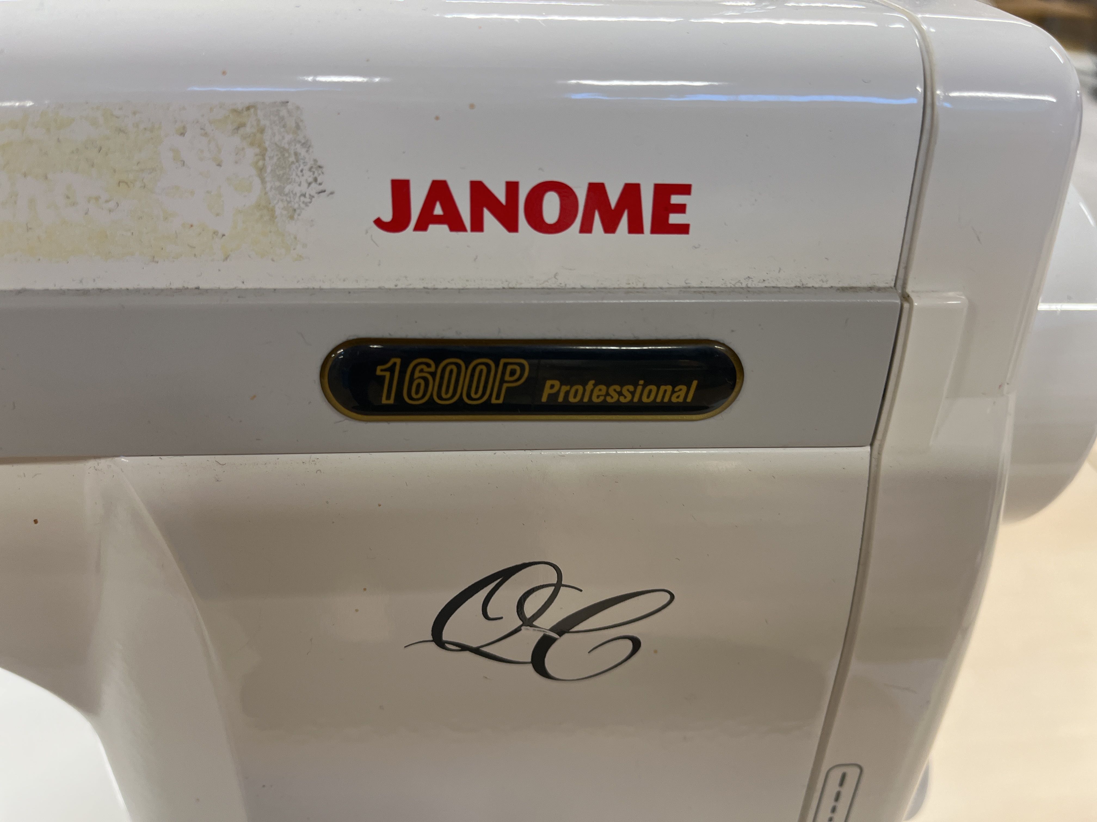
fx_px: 824
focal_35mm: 26
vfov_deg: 53.1
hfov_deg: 67.3
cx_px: 548
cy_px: 411
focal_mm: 5.1
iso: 80
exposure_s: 1/50
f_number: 1.6
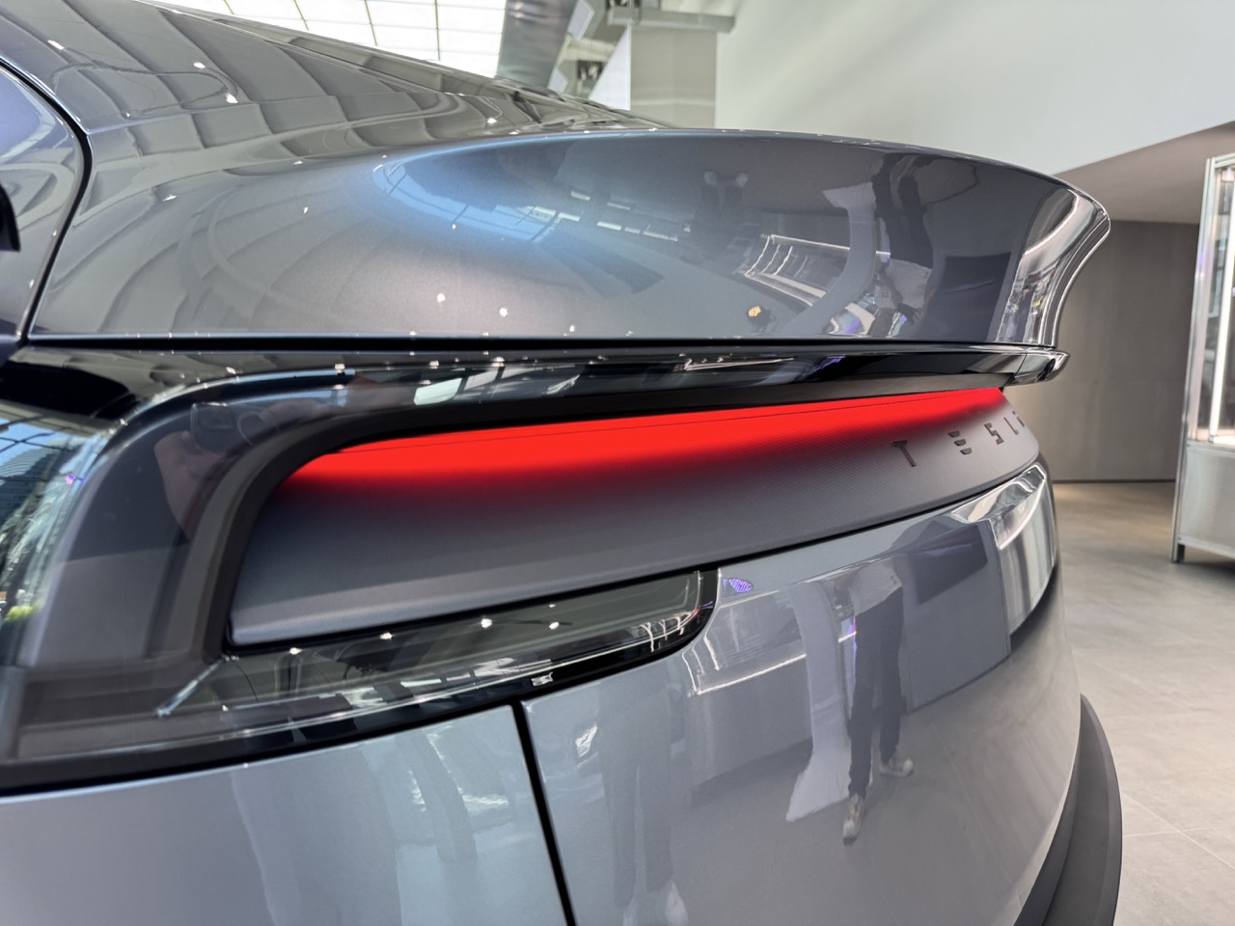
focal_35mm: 24
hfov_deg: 71.6
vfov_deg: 56.8
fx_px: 856
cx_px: 618
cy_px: 463
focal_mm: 6.76
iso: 64
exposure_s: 1/120
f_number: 1.78
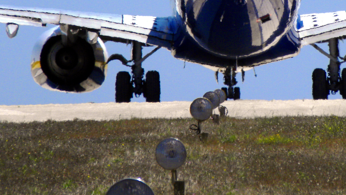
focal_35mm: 841
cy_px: 68
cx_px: 227
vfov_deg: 1.4
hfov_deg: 2.6
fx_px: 7716
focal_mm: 85.6
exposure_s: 1/725
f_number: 7.1
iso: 100
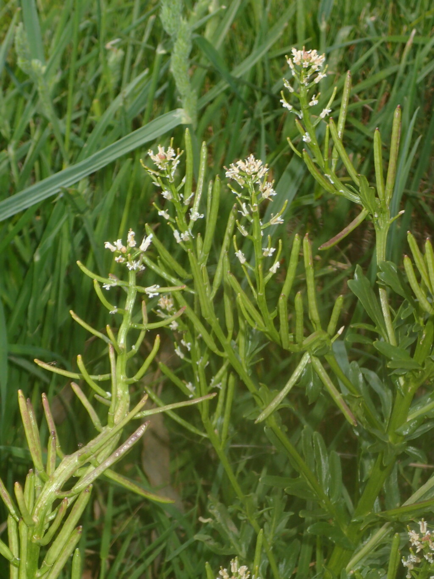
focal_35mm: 100
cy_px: 290
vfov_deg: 19.6
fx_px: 1671
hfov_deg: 14.8
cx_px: 217
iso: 200
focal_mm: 18
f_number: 6.3
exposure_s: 1/200
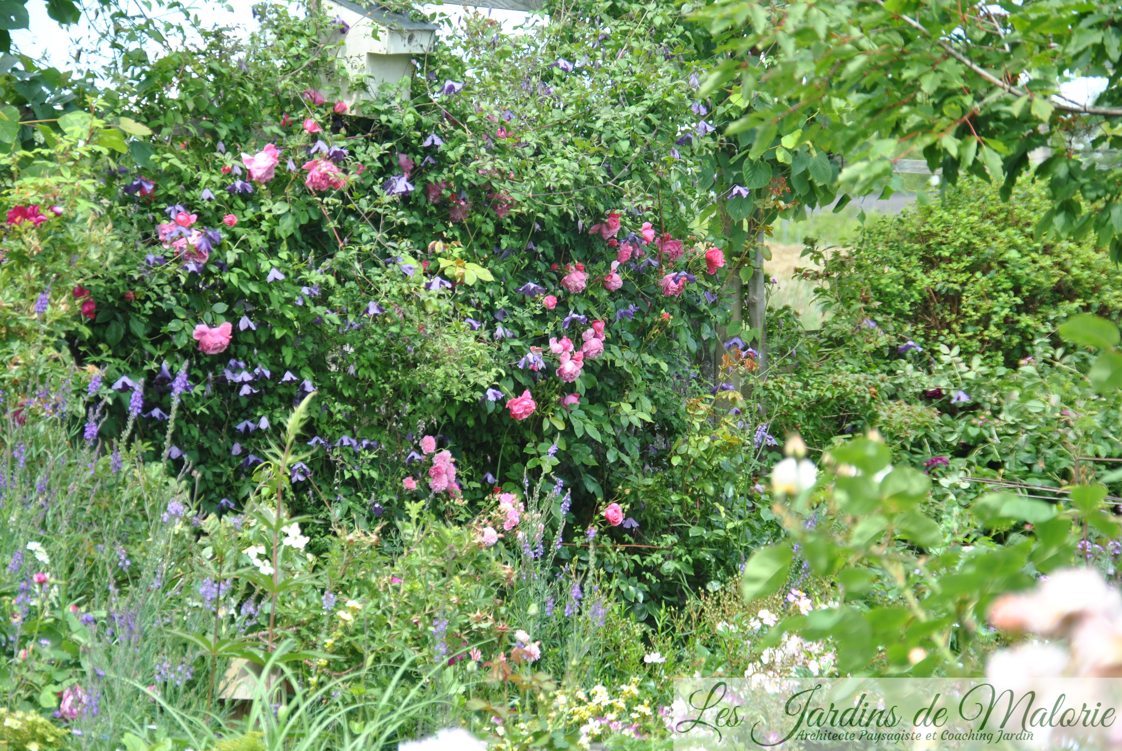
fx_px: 3744
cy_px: 376
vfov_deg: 11.5
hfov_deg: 17.0
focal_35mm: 120
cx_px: 561
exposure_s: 1/250
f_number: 5.3
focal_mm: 80
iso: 200
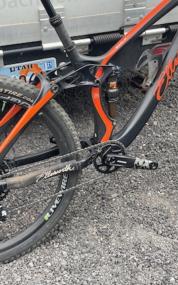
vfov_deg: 38.8
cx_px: 111
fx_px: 404
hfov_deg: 24.8
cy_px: 123
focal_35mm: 52
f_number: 1.6
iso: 50
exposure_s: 1/121
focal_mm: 4.2
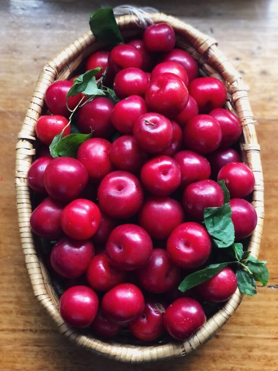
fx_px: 610
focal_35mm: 57
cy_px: 186
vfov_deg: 33.8
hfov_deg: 25.7
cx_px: 139
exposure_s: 1/30
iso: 320
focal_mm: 6.6
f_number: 2.8
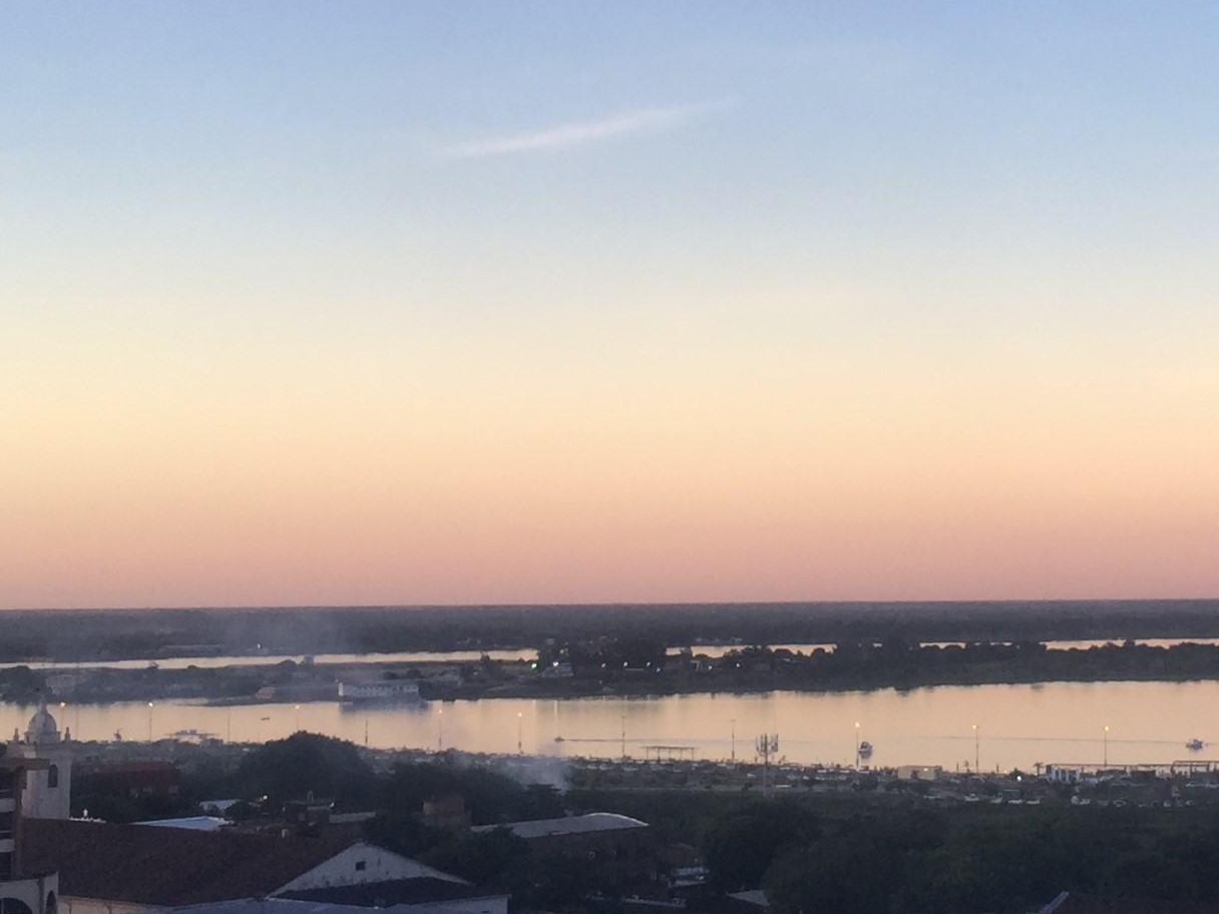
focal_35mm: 72
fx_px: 2535
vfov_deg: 20.4
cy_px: 441
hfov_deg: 26.8
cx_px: 864
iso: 32
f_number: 2.2
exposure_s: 1/144
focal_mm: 4.15
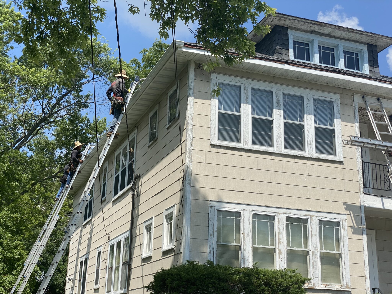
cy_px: 147
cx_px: 196
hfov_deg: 36.8
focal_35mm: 52
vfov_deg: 28.0
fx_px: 589
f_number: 2
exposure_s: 1/1370
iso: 20
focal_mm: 6
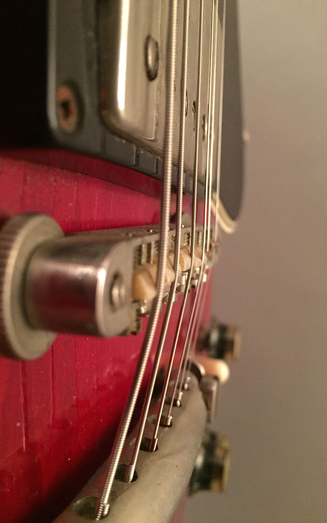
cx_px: 140
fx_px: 442
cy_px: 260
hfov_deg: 40.5
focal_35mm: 31
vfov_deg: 61.2
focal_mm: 4.15
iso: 400
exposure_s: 1/15
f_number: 2.2
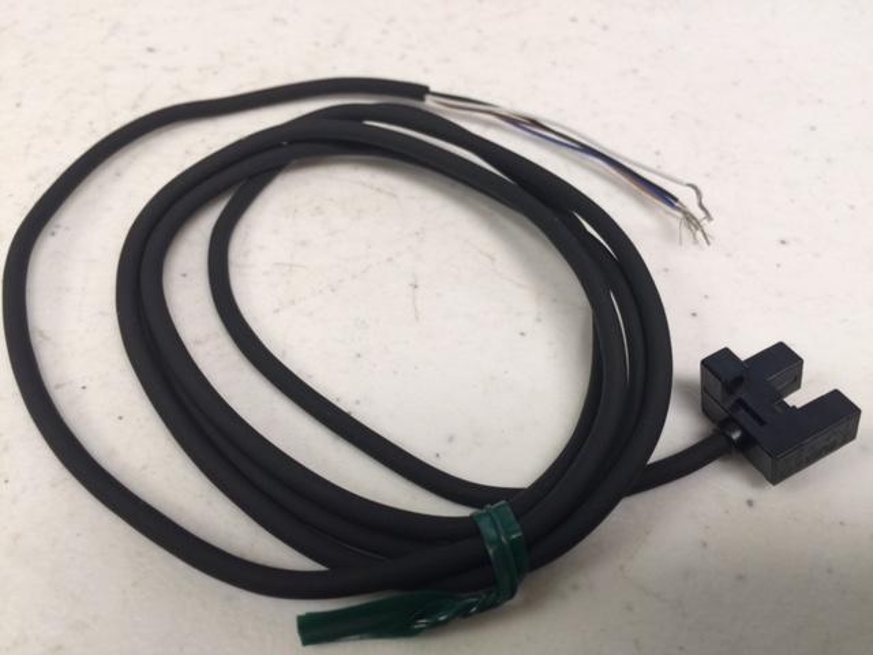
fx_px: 731
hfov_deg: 61.7
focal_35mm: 29
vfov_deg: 48.2
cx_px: 436
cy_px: 328
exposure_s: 1/15
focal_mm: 4.15
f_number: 2.2
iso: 32
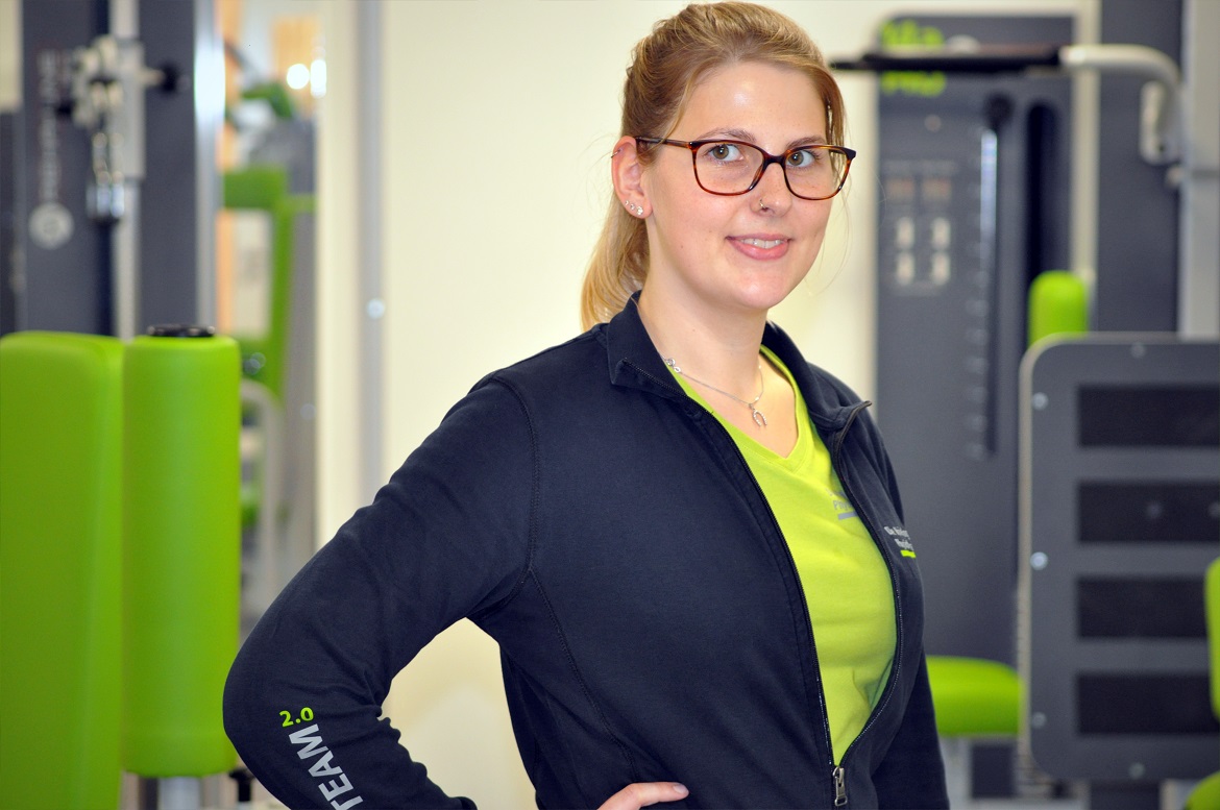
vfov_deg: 11.7
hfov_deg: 17.5
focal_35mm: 117
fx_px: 3960
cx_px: 610
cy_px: 405
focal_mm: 78
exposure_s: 1/60
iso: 800
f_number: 4
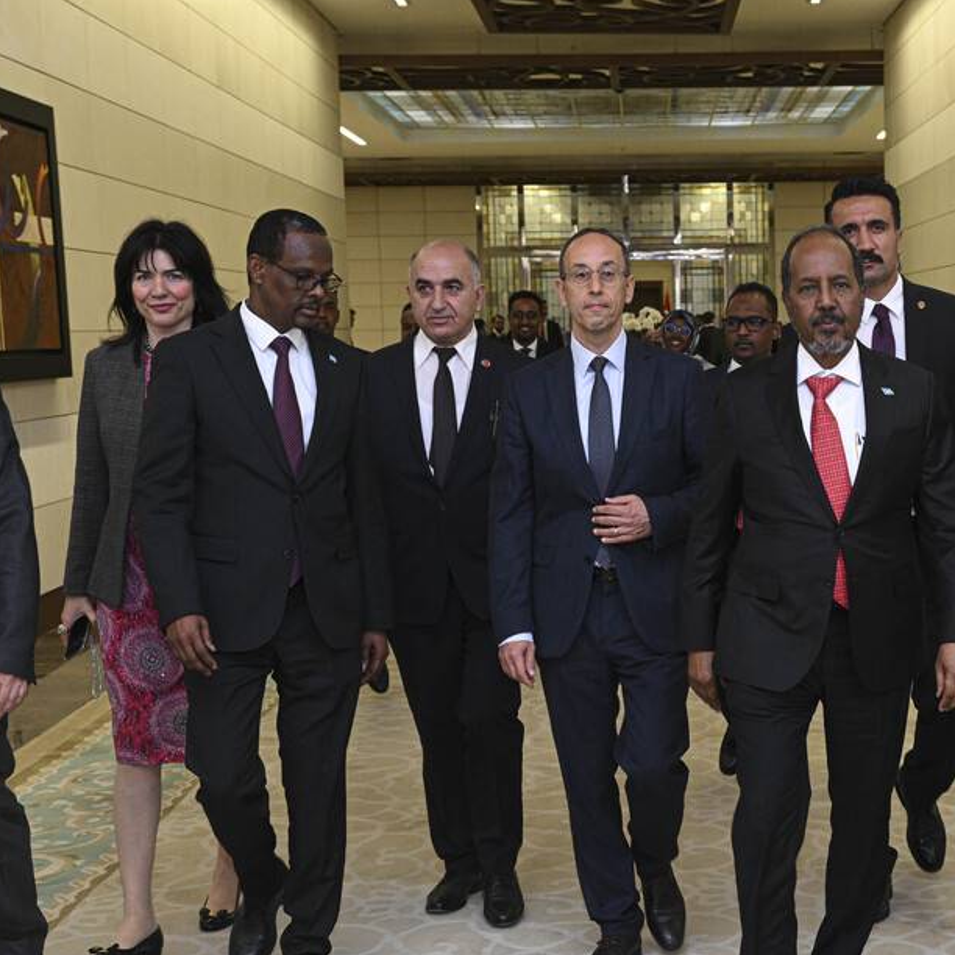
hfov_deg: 26.1
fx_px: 2029
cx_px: 746
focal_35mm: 65
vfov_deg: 26.4
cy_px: 610
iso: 2500
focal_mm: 39
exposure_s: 1/125
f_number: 7.1
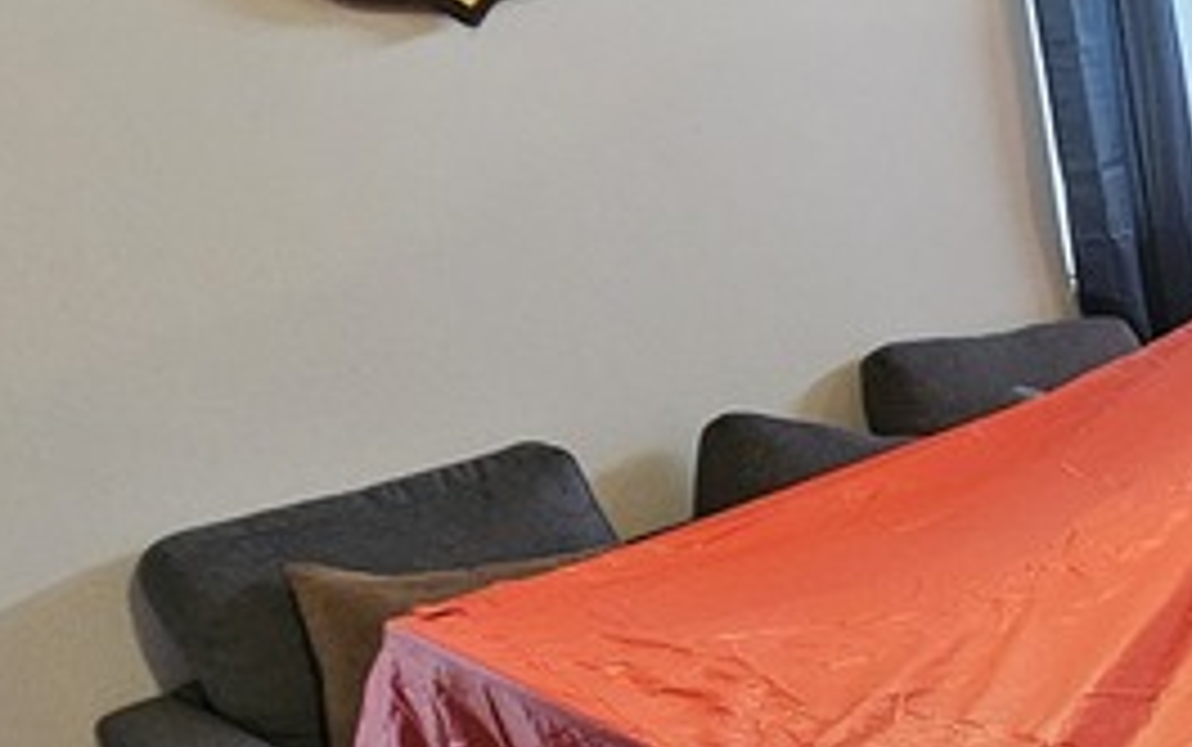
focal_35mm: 52
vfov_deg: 23.8
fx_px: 1690
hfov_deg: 29.1
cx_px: 1655
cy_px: 747
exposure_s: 1/30
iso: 320
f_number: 2.2
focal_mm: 2.2
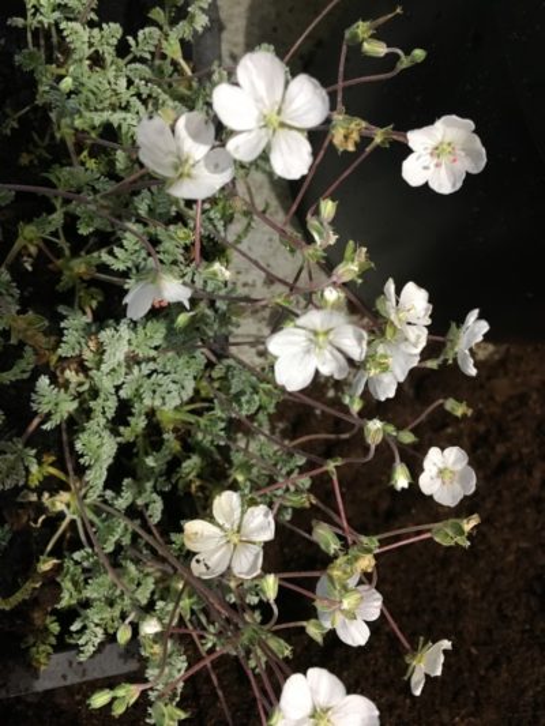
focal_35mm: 29
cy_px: 363
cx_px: 272
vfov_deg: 61.6
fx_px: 609
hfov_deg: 48.2
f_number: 2.2
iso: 200
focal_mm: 4.15
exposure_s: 1/20
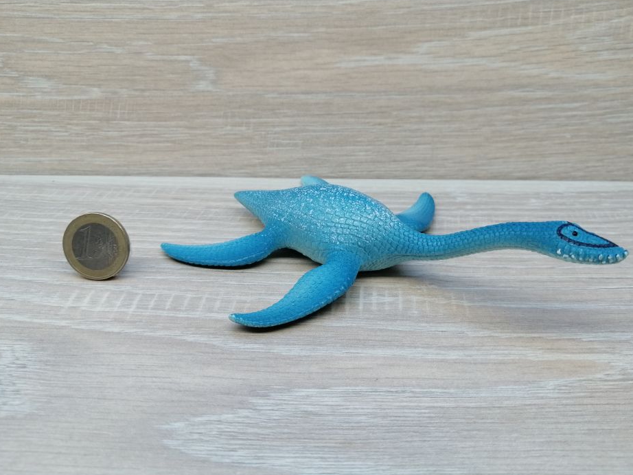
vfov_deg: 46.8
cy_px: 232
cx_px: 345
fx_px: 548
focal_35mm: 30
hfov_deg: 59.9
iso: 50
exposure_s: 1/100
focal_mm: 3.95
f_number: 1.8
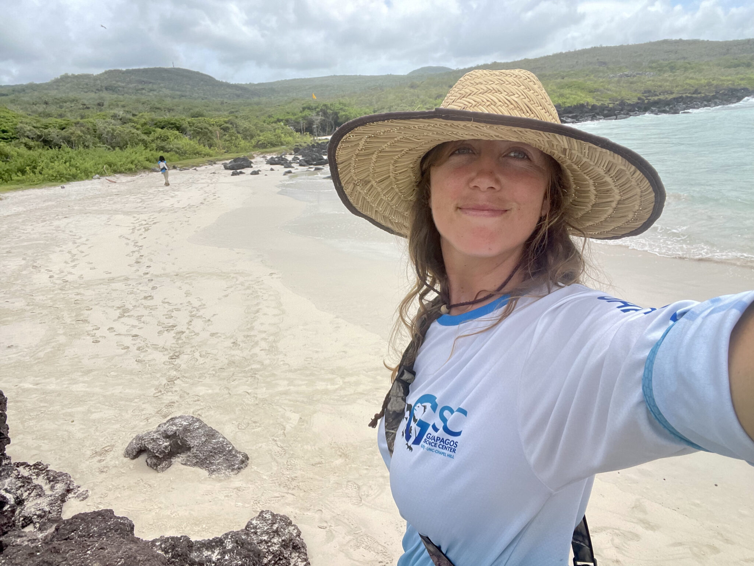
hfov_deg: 73.9
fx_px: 501
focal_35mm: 23
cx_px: 377
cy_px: 283
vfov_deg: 58.9
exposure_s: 1/1018
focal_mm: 2.71
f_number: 2.2
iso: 25
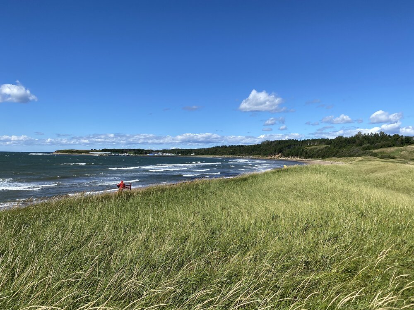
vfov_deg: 53.1
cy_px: 155
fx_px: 311
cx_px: 207
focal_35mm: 26
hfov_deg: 67.3
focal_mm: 4.25
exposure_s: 1/3846
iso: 32
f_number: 1.8
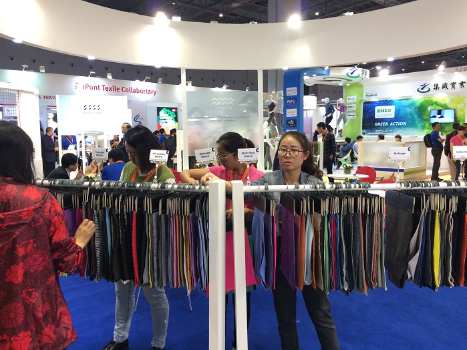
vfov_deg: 48.2
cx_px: 234
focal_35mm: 29
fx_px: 391
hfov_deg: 61.7
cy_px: 175
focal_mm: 4.15
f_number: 2.2
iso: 64
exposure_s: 1/33
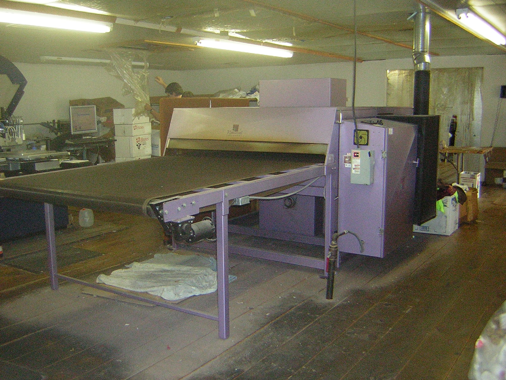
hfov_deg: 51.4
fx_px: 526
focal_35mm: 36
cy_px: 190
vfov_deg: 39.7
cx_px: 253
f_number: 2.6
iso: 200
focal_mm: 4.7
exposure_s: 1/60.1
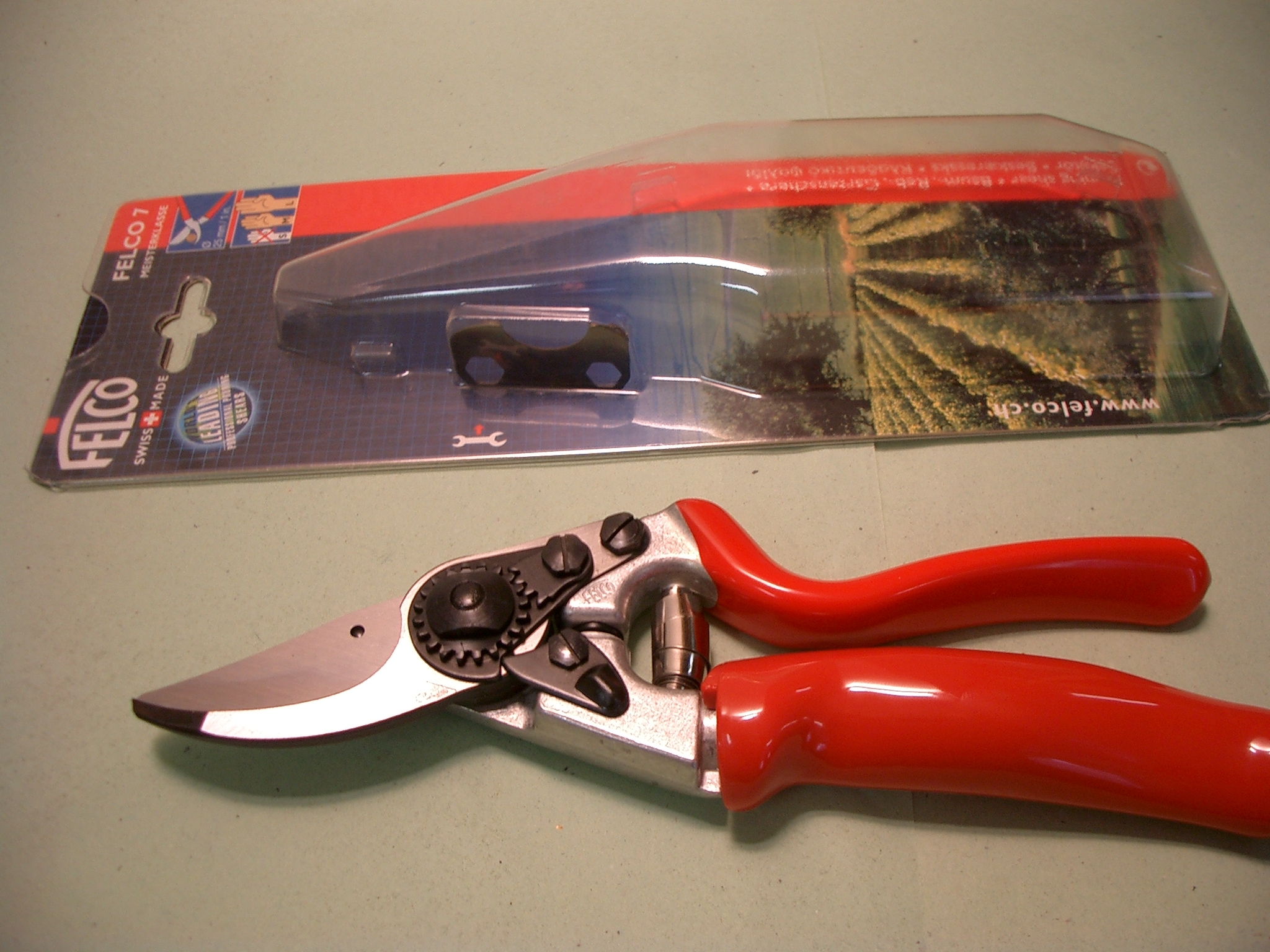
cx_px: 635
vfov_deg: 40.7
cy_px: 476
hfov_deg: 52.6
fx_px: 1284
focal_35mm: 35
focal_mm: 5.8
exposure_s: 1/50
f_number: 2.6
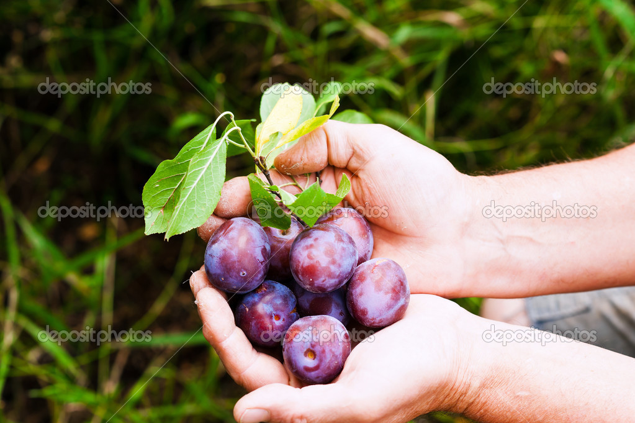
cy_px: 212
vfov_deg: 16.1
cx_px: 318
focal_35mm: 85
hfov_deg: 23.9
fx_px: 1499
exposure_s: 1/100
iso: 200
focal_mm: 85
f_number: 5
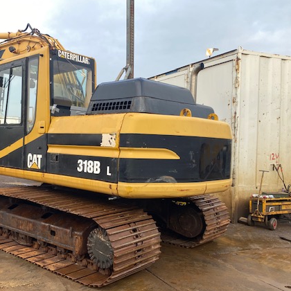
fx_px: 333
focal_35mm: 35
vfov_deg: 47.2
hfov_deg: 46.2
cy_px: 154
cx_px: 88
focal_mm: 4.25
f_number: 1.8
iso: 40
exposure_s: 1/121
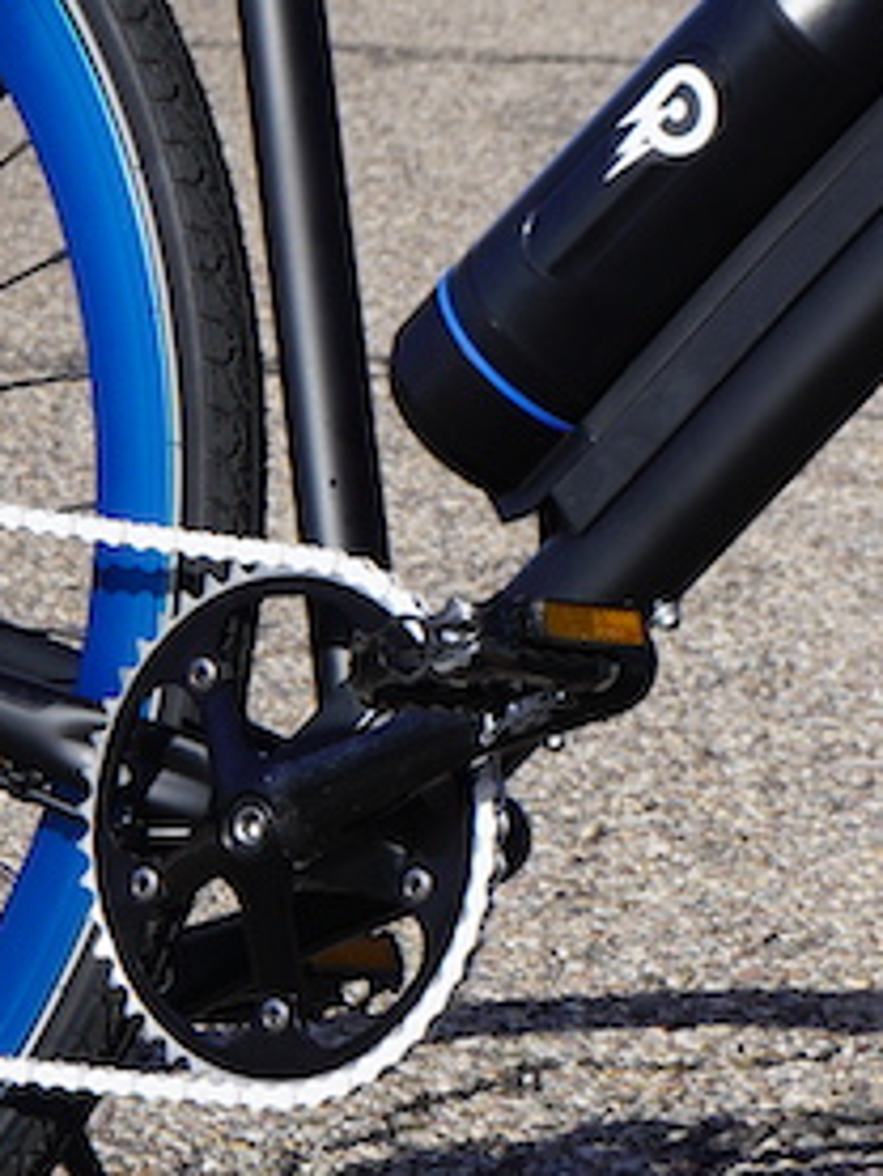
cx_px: 1176
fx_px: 7239
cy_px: 350
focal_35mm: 213
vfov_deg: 9.3
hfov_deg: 6.9
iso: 100
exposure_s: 1/200
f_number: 11
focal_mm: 48
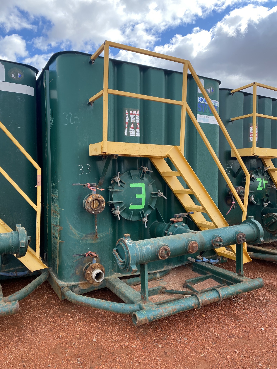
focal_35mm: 26
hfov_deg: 53.1
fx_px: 277
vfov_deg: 67.3
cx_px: 138
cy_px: 184
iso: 32
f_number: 1.8
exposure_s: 1/685
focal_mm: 4.25
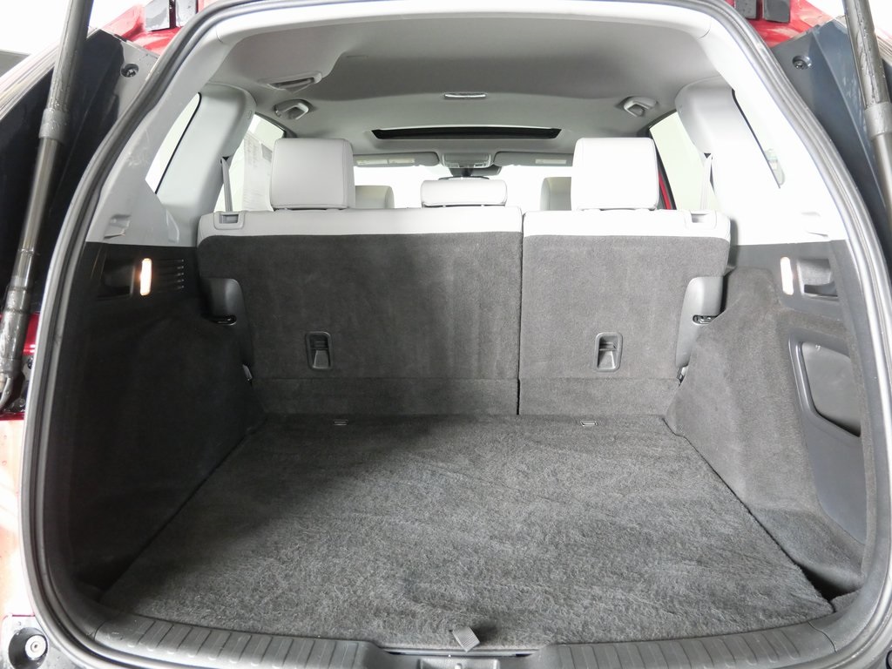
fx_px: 722
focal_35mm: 28
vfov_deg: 49.7
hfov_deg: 63.4
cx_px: 446
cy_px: 334
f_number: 3.6
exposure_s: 1/40
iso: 3200
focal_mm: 14
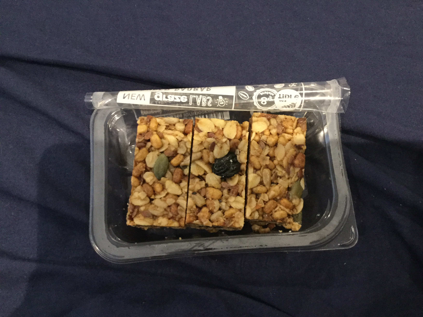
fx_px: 379
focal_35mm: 31
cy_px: 158
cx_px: 212
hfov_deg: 58.4
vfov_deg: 45.4
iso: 250
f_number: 2.4
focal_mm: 3.3
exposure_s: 1/20
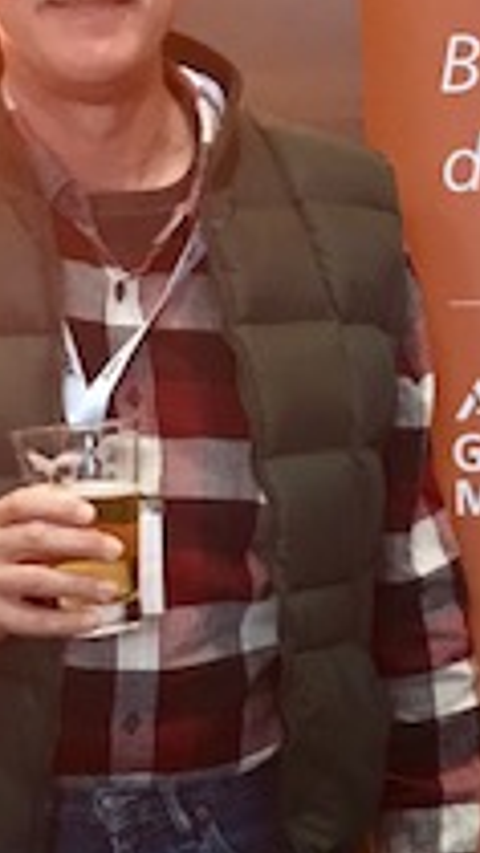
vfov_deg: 22.8
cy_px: 605
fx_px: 2106
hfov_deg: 12.6
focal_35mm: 93
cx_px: 631
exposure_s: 1/6
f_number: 1.8
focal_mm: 3.99
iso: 100
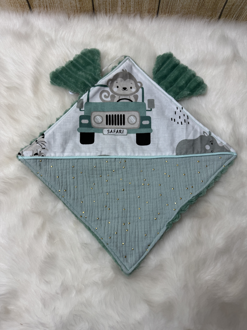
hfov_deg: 56.8
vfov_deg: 71.6
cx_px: 124
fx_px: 228
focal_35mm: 24
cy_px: 165
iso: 50
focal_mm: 6.76
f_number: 1.78
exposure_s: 1/132
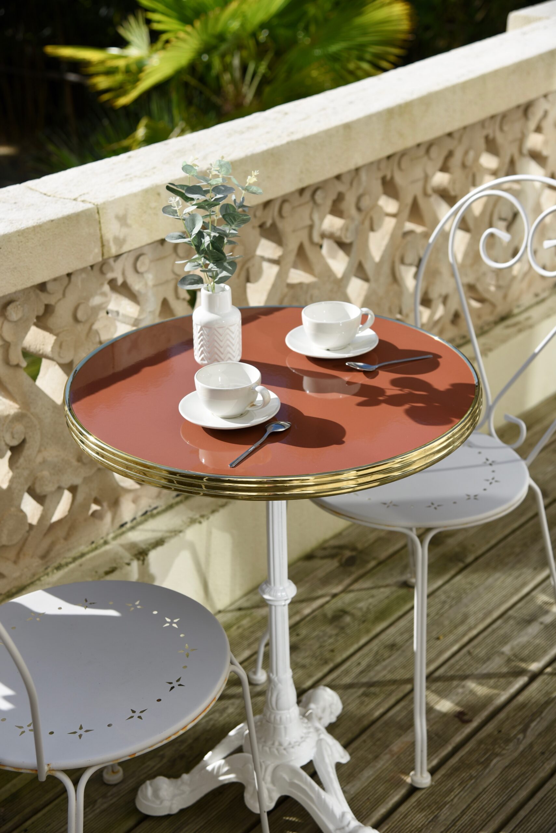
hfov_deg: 23.4
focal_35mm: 58
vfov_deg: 34.5
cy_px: 416
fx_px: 1342
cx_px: 278
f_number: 4.5
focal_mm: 58
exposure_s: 1/640
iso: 100
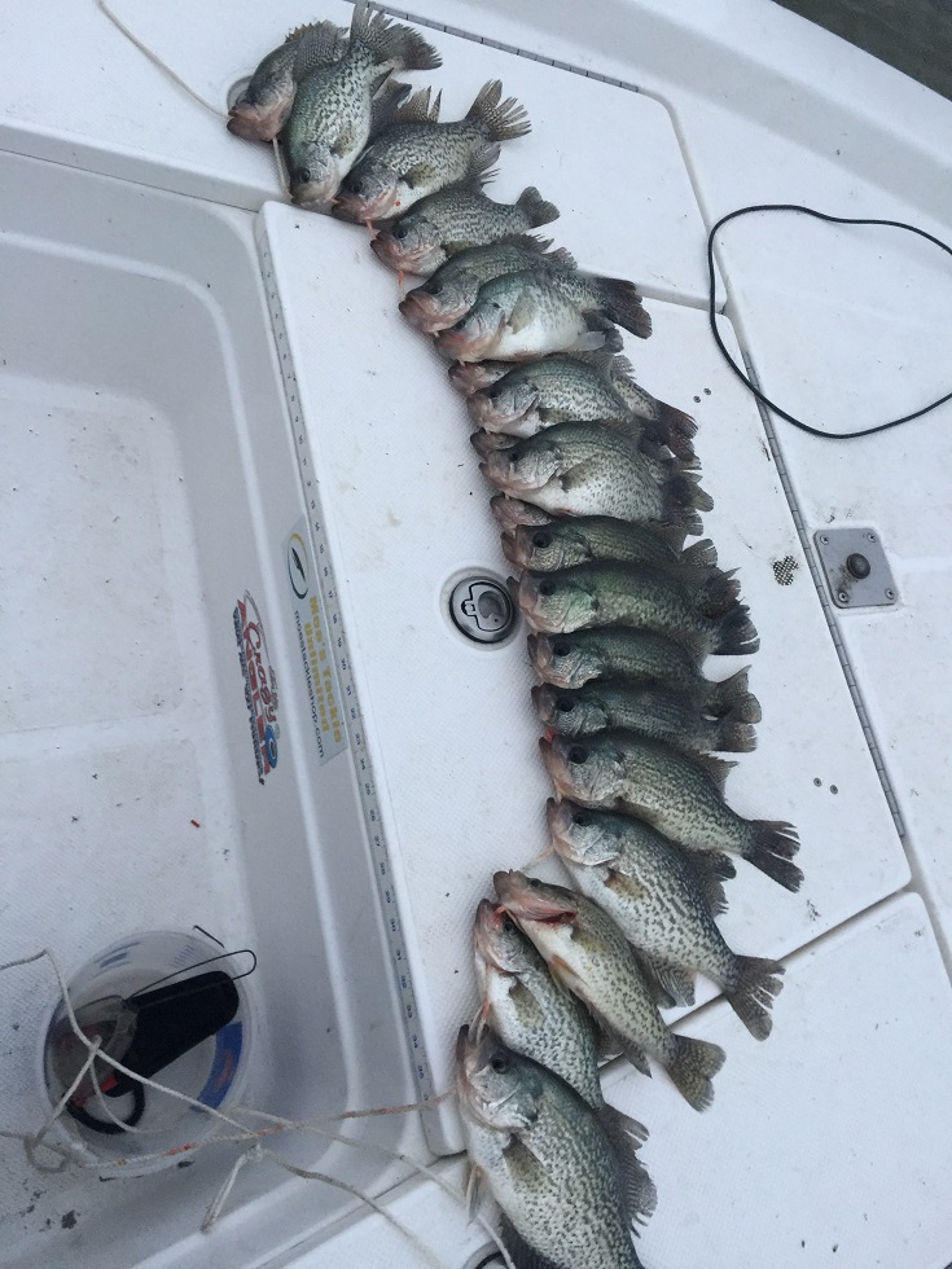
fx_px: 1063
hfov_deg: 48.2
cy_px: 634
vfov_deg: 61.7
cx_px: 476
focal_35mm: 29
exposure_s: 1/15
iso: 64
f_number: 2.2
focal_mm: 4.15
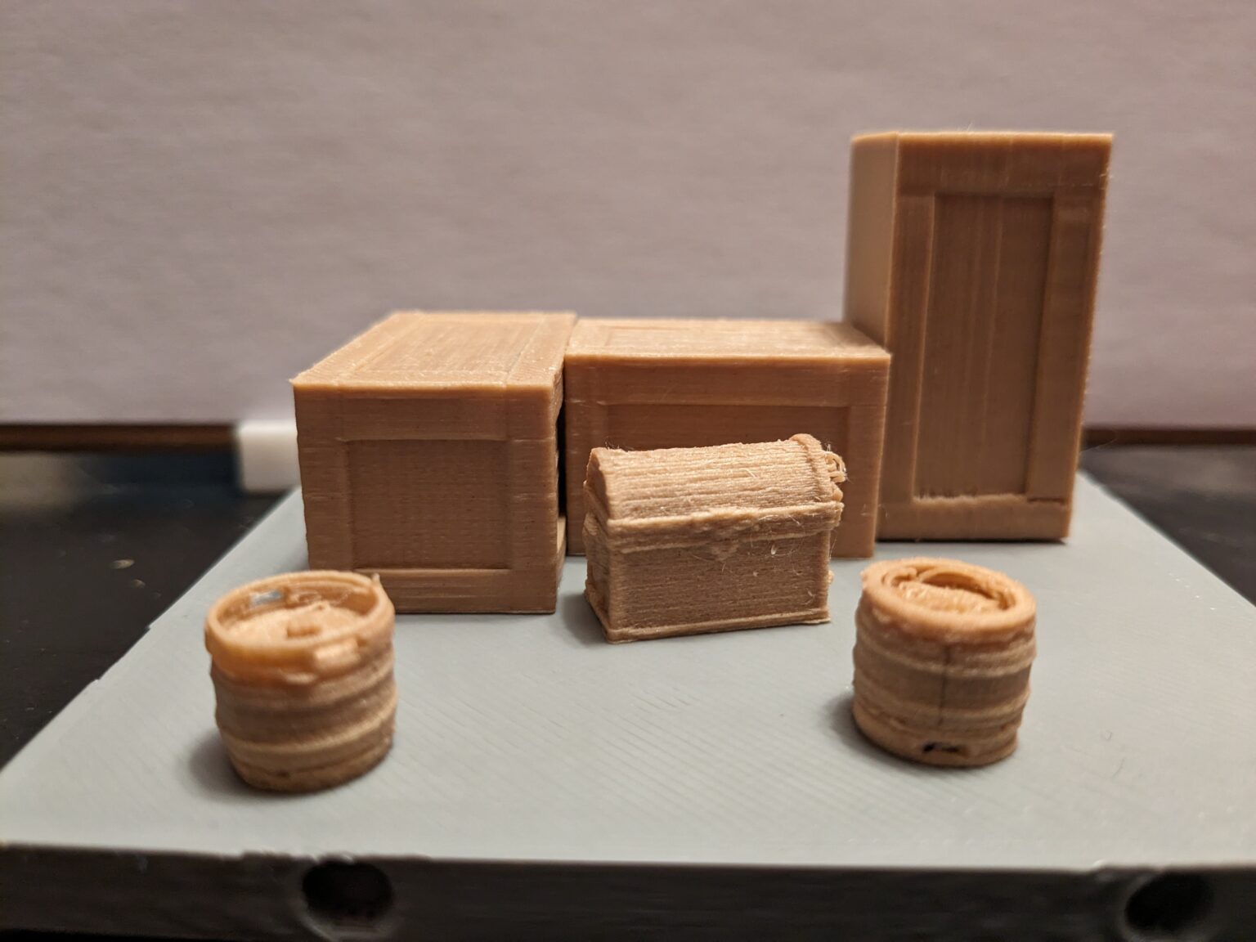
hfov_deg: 65.3
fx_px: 980
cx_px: 628
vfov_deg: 51.4
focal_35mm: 27
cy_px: 471
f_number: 1.73
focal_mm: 4.38
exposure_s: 1/24
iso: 310
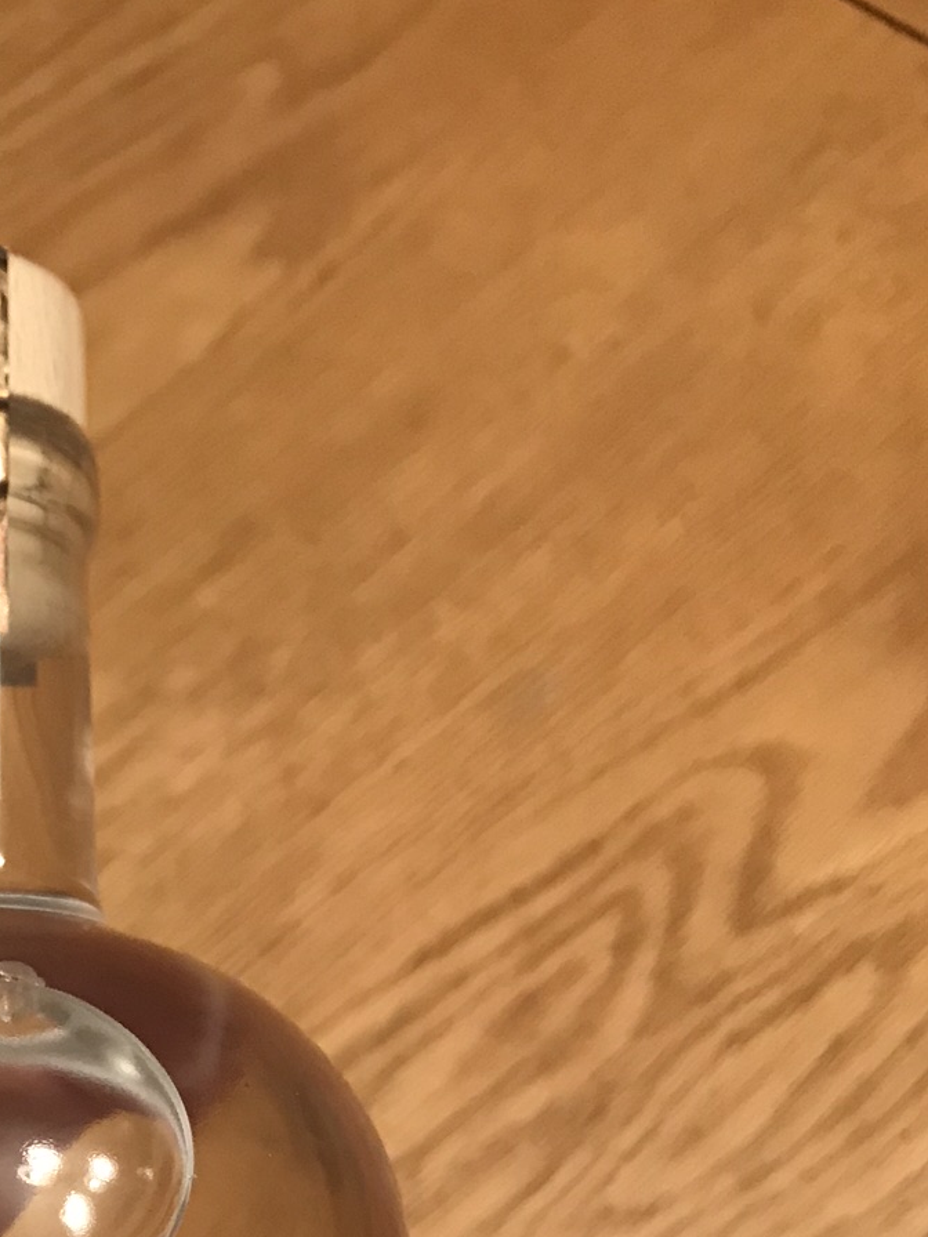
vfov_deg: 27.7
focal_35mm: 64
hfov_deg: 21.7
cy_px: 1358
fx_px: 2288
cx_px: -98
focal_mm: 3.99
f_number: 1.8
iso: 80
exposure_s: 1/17
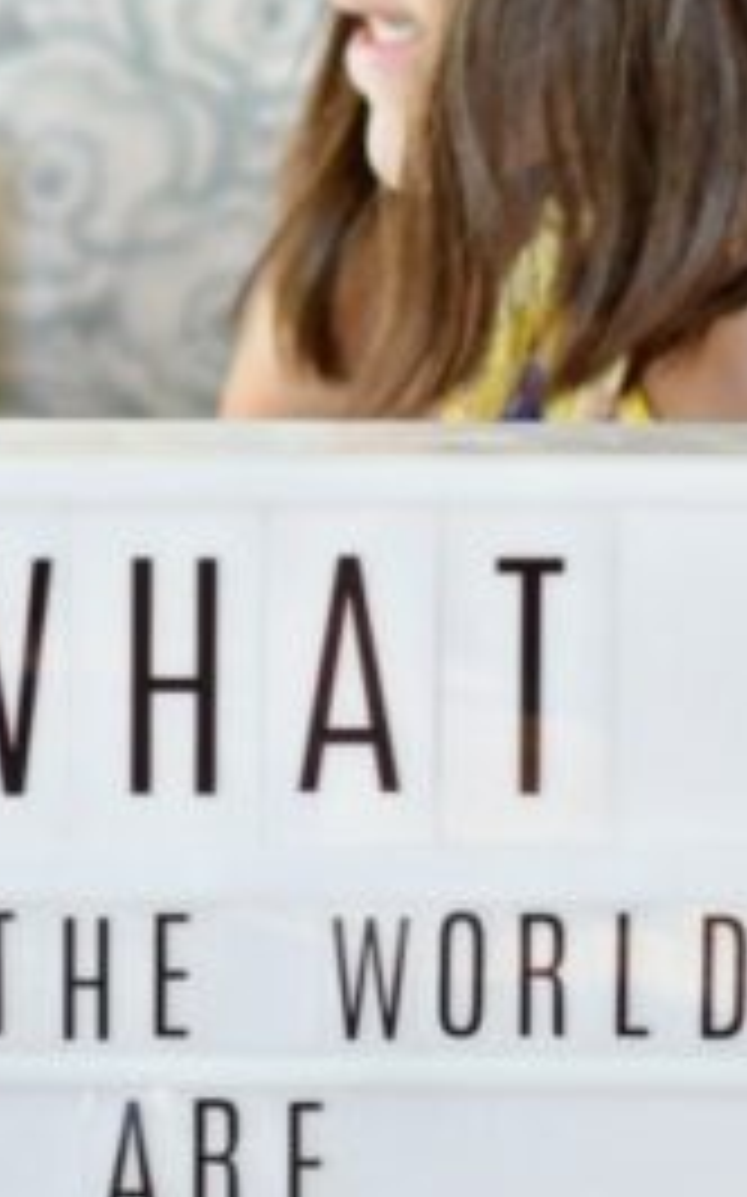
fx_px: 6880
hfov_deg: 6.2
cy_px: 621
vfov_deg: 9.9
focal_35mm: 211
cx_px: 286
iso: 400
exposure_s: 1/250
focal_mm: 50
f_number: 3.2
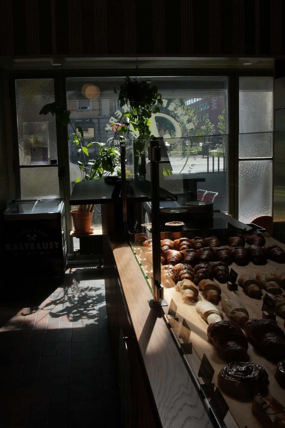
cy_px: 214
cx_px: 142
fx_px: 427
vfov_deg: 53.1
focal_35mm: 36
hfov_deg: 36.9
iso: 1000
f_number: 16
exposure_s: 1/400
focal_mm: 24
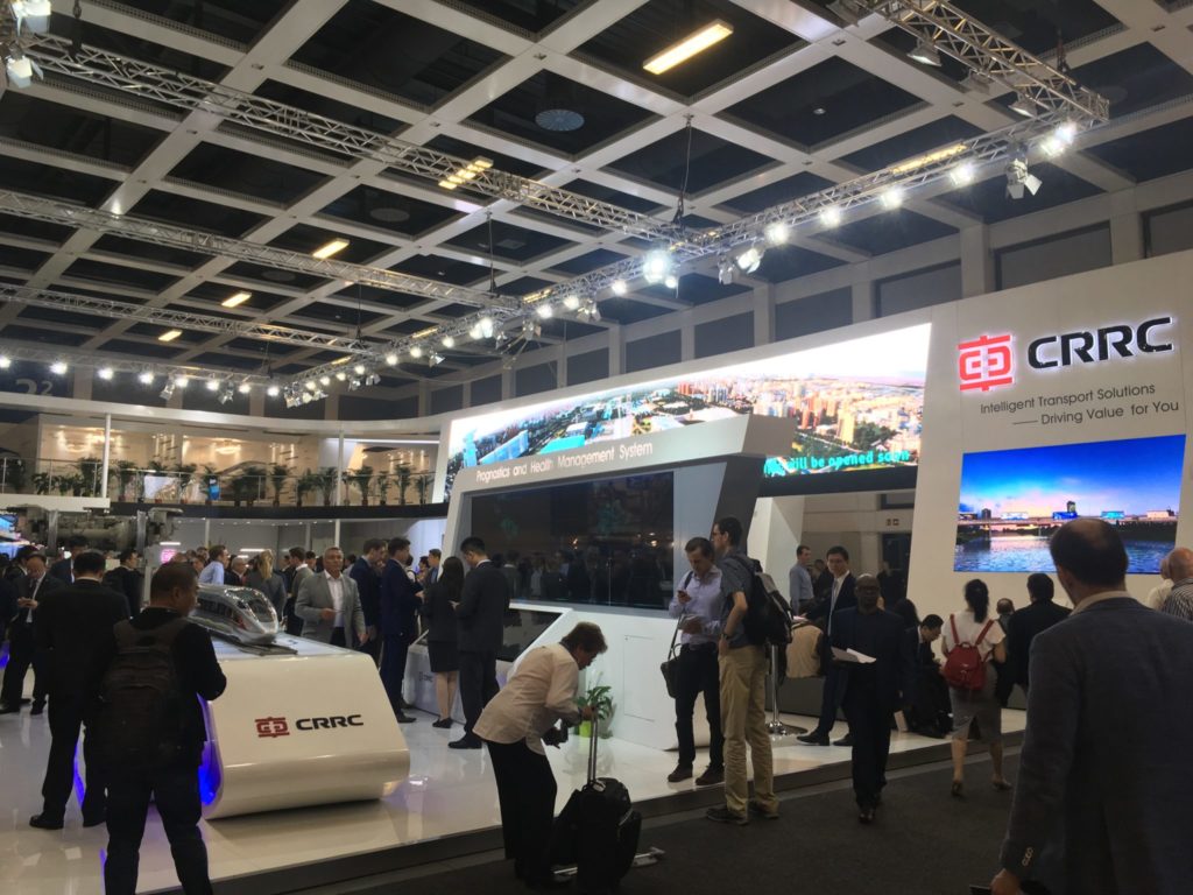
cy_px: 448
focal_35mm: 29
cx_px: 596
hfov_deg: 61.7
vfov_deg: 48.2
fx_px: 999
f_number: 2.2
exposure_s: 1/50
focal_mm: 4.15
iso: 25
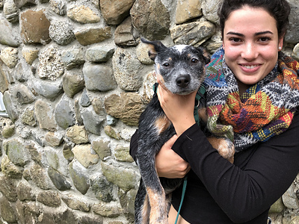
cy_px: 92
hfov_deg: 52.3
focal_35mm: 35
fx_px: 302
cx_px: 179
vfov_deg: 40.6
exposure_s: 1/120
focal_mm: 3.99
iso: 40
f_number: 1.8
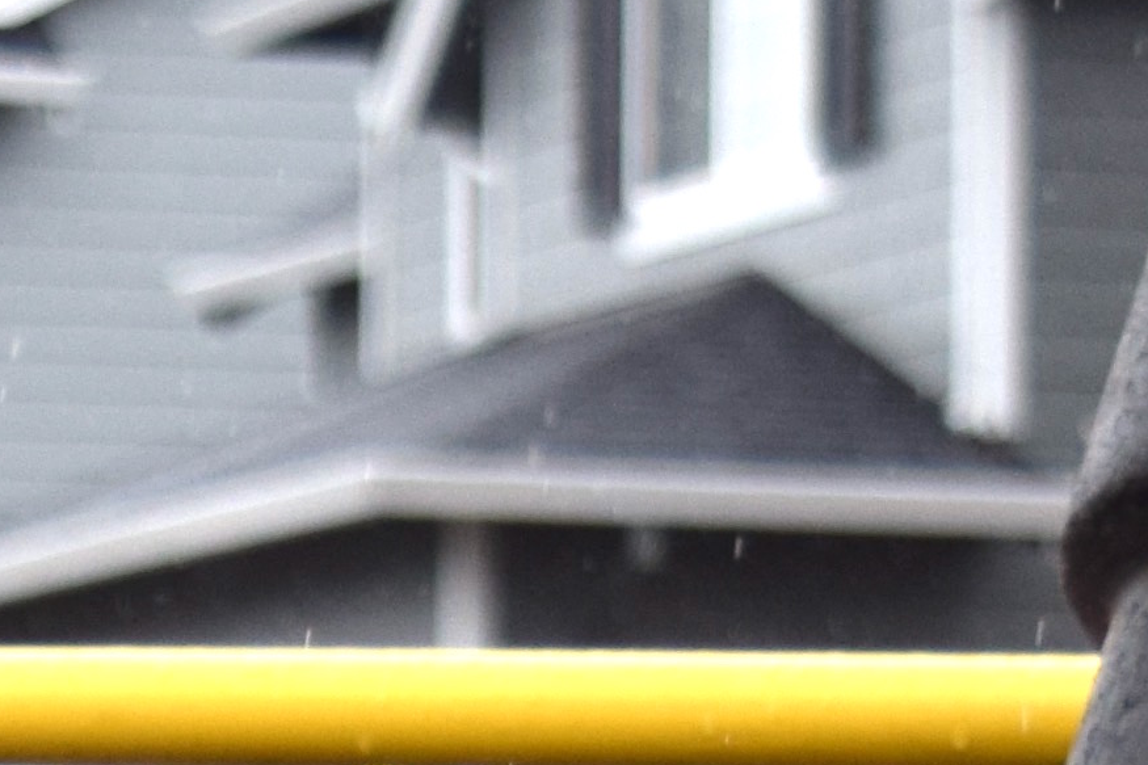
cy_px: 2064
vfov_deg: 4.5
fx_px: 9514
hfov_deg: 6.8
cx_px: -782
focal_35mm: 298
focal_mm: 29
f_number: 4.5
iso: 400
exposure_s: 1/1000
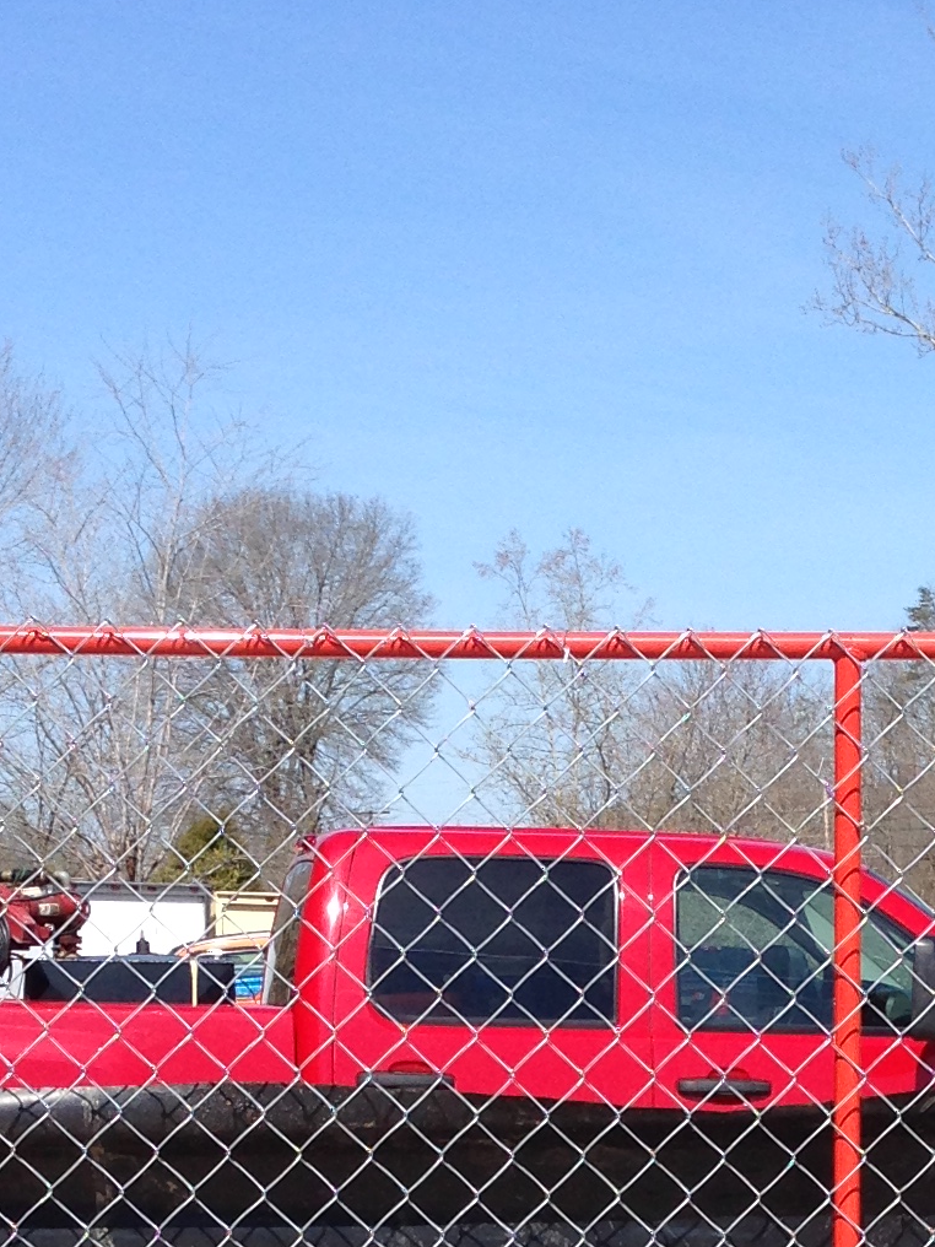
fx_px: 3818
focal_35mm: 106
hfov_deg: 13.9
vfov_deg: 17.9
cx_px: 790
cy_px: 1366
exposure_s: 1/1466
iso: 50
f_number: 2.4
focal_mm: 4.12
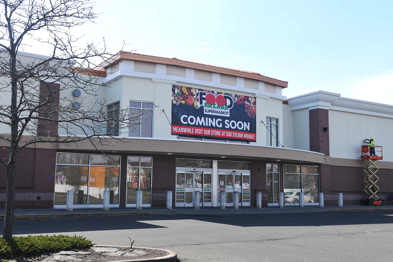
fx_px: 437
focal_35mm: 40
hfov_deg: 48.5
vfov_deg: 33.4
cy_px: 131
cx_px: 196
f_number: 8
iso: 200
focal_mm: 40
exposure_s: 1/250
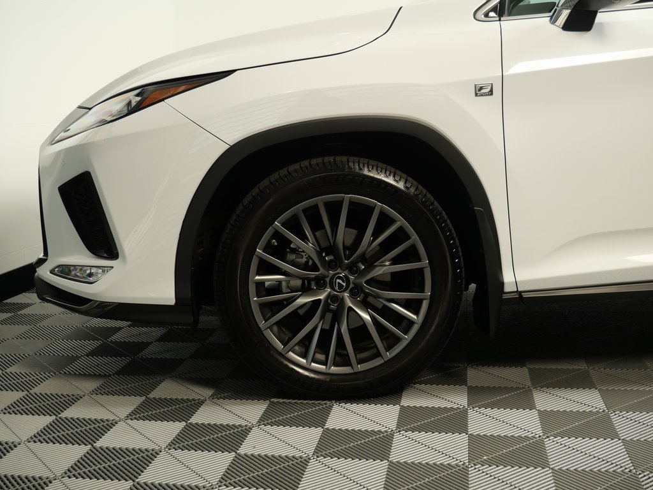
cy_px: 245
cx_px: 326
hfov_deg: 42.9
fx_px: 830
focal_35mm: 44
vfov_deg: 32.9
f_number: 5.6
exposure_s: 1/200
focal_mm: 22
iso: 250
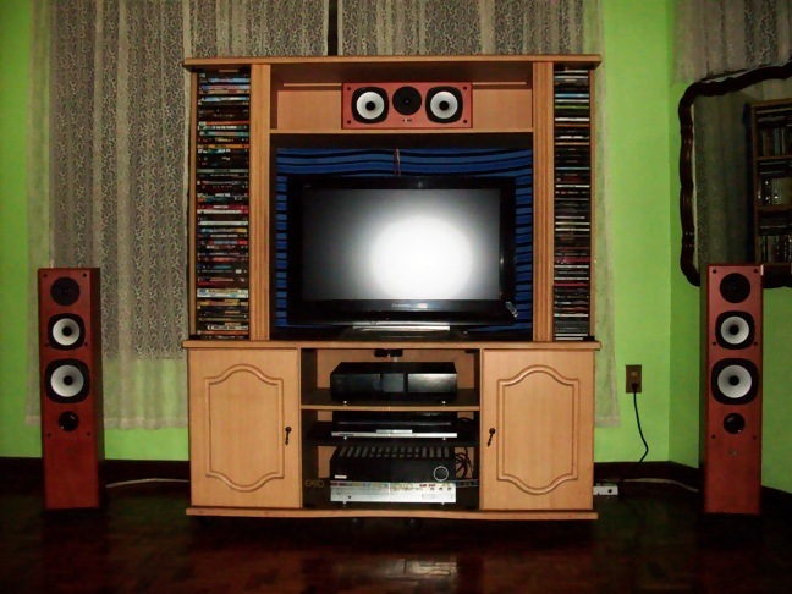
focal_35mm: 38
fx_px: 869
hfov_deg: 49.0
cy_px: 297
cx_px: 396
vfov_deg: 37.7
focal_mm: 6.3
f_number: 2.8
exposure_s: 1/45
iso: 100
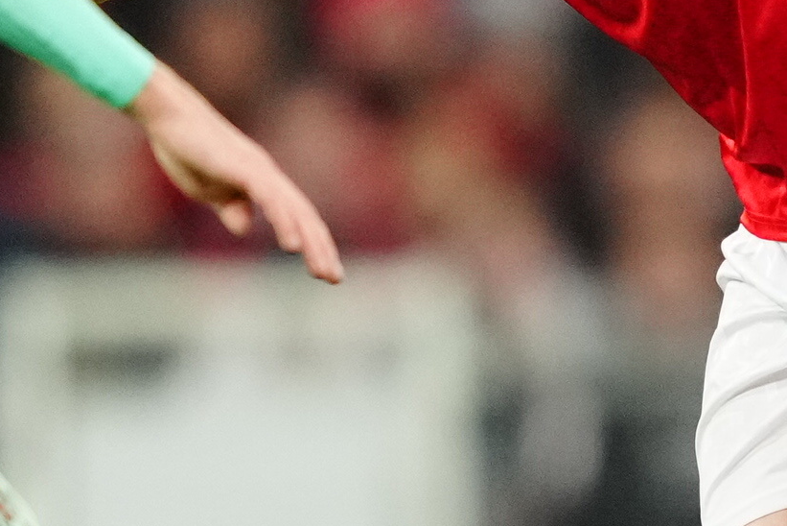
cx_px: 397
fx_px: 33589
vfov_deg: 0.9
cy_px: 212
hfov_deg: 1.3
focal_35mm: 1536
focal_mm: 400
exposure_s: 1/1600
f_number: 2.8
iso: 3200
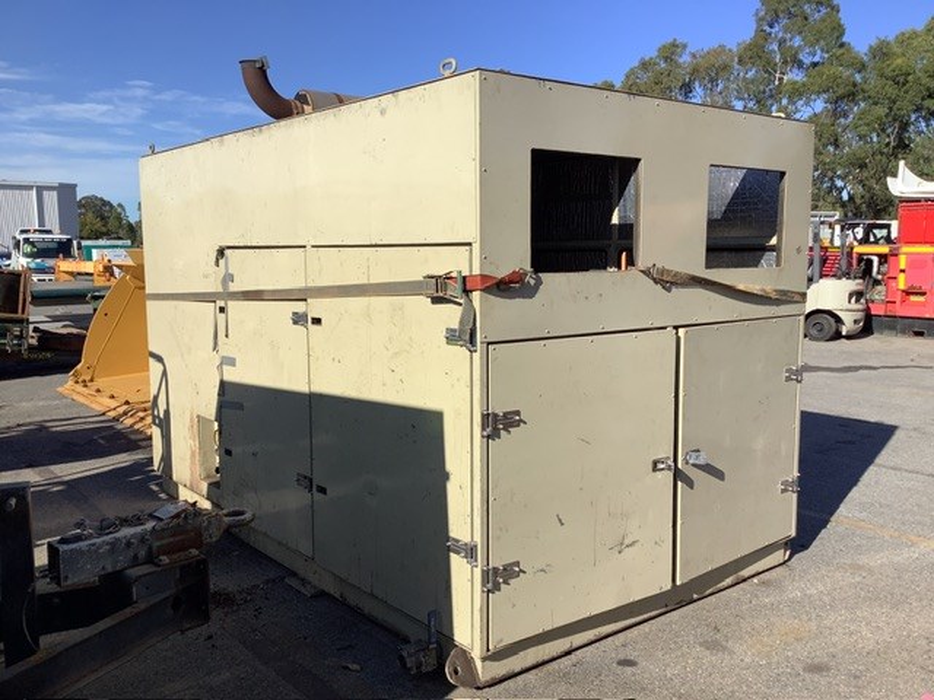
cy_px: 350
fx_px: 836
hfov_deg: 58.4
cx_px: 467
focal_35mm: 31
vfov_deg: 45.4
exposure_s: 1/1733
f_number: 2.4
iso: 25
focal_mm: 3.3
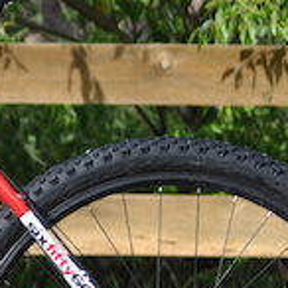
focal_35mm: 696
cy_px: 271
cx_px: -215
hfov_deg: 2.5
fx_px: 6551
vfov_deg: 2.5
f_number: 4.5
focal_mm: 100
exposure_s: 1/640
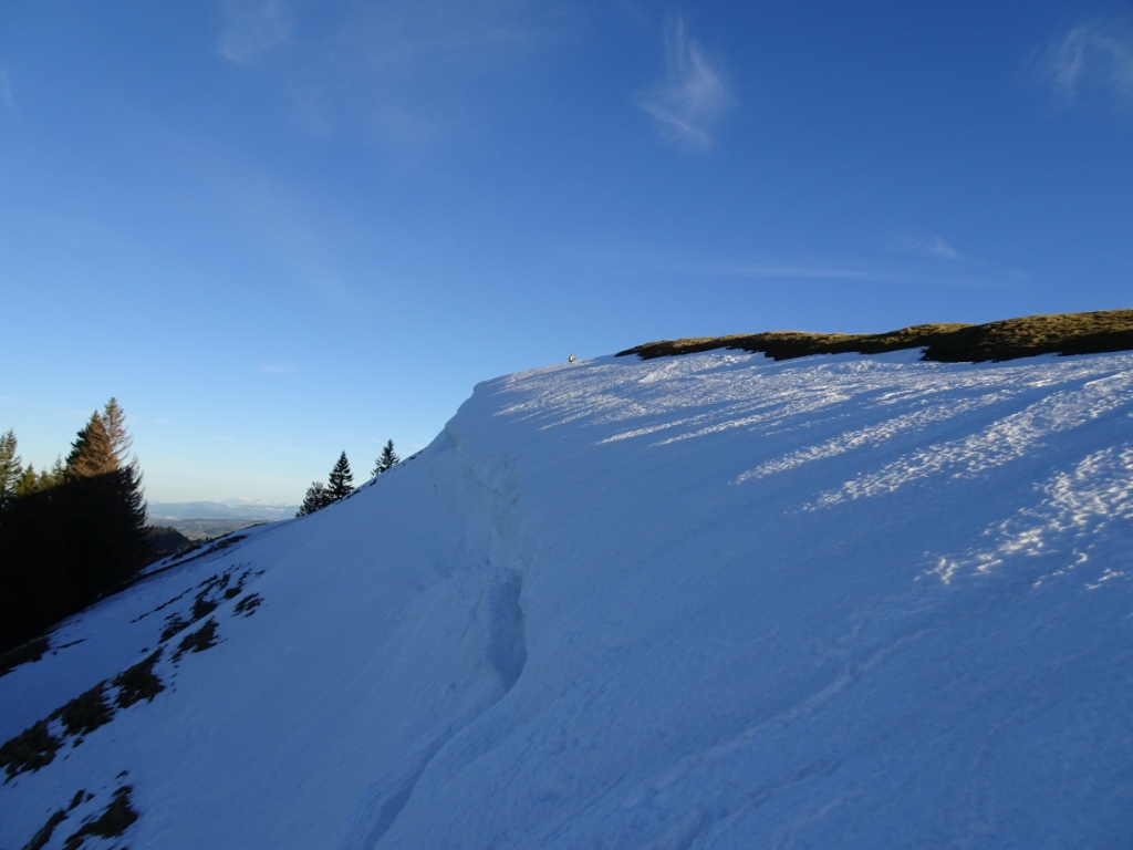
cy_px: 425
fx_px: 786
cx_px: 566
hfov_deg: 71.6
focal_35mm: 24
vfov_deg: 56.8
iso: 80
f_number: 3.5
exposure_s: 1/640
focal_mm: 4.1
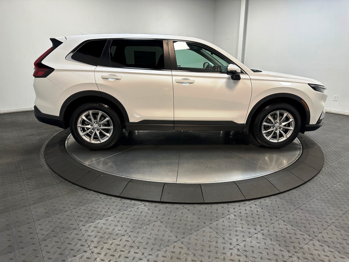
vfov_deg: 56.8
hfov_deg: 71.6
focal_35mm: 24
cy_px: 131
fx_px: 242
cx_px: 174
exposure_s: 1/60
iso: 200
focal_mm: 6.86
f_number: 1.78
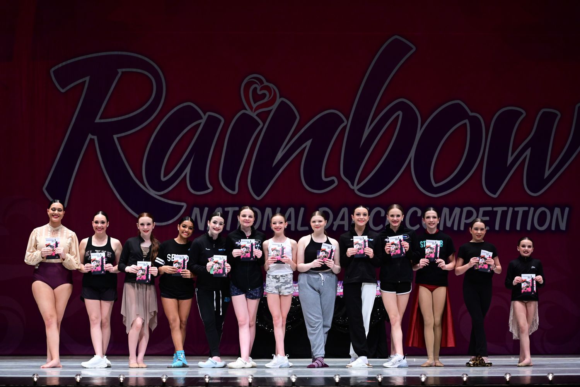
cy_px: 194
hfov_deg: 24.8
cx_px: 290
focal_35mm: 82
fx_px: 1321
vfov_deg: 16.7
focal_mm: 82
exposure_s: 1/1250
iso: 3200
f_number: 3.5
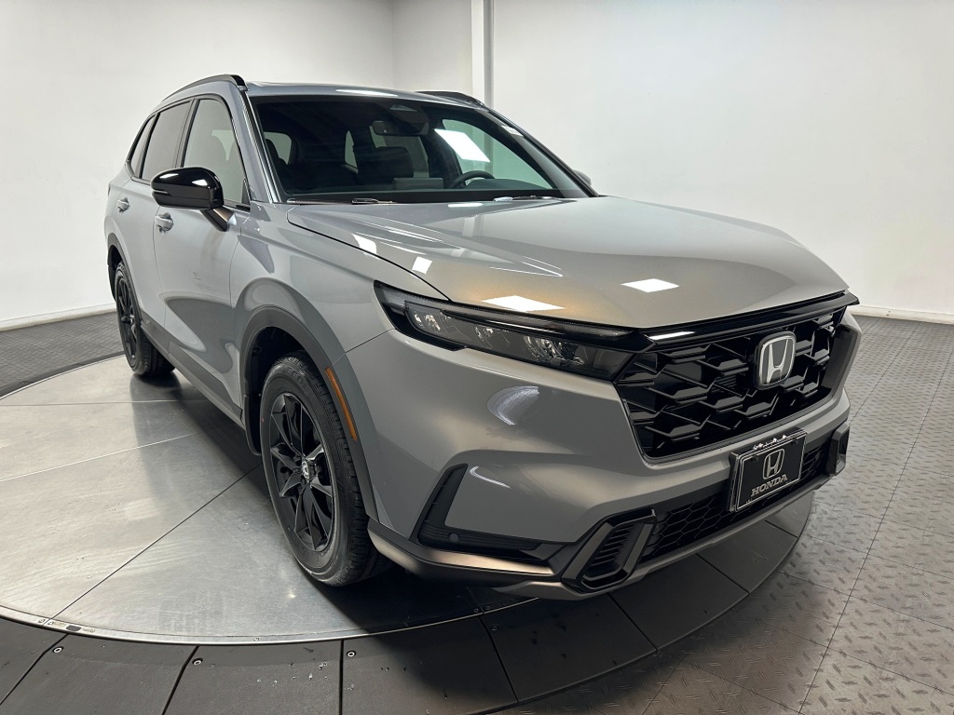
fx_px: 661
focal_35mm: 24
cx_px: 477
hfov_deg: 71.6
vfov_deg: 56.8
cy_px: 358
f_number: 1.78
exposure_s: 1/60
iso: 320
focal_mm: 6.86
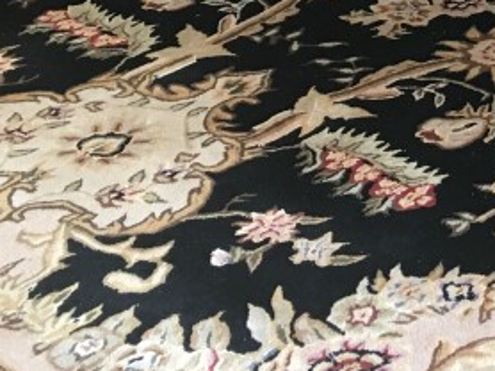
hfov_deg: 17.6
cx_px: 572
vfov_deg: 12.9
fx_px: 1529
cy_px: -219
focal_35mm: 107
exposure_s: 1/15
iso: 40
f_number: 2.2
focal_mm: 4.15
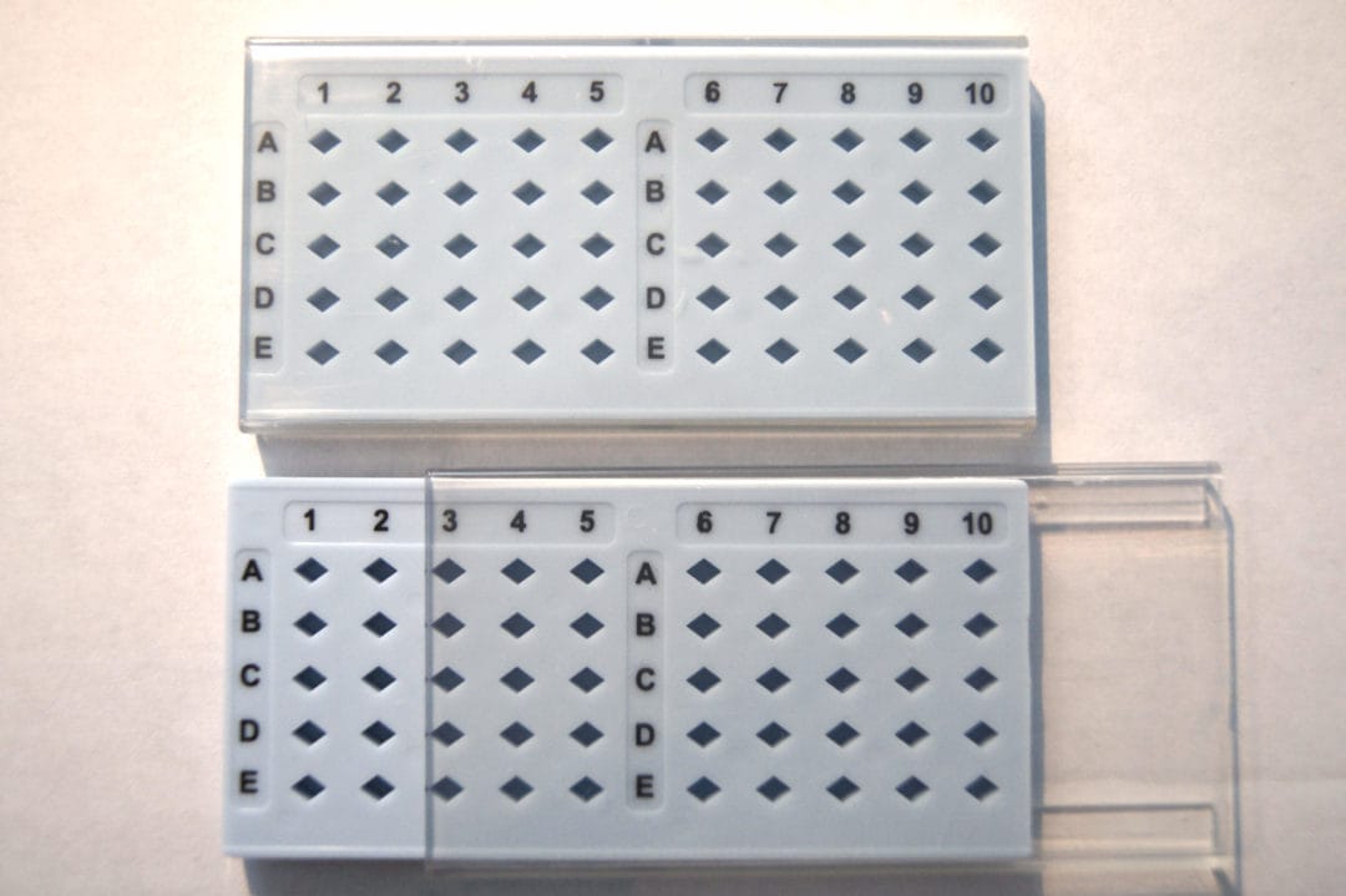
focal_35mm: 45
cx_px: 673
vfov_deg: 29.8
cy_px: 448
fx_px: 1682
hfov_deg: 43.6
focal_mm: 30
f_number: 4.5
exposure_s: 1/50
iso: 500
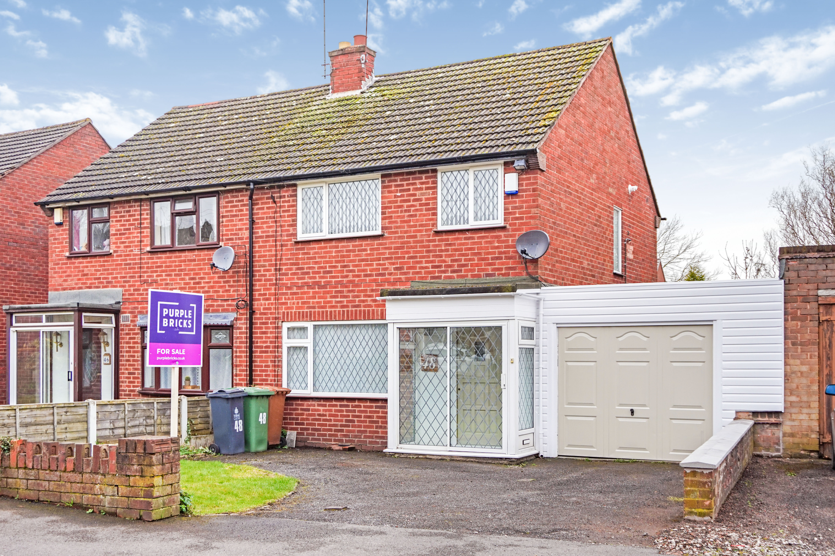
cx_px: 418
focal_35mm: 38
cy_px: 278
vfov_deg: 35.5
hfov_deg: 51.3
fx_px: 869
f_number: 5
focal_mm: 25
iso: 100
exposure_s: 1/60
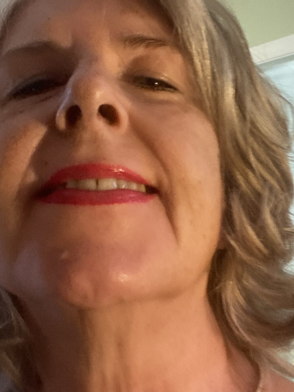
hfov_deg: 26.1
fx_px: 634
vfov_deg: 33.6
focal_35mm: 56
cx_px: 147
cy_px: 96
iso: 320
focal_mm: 2.87
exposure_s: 1/25
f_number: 2.2
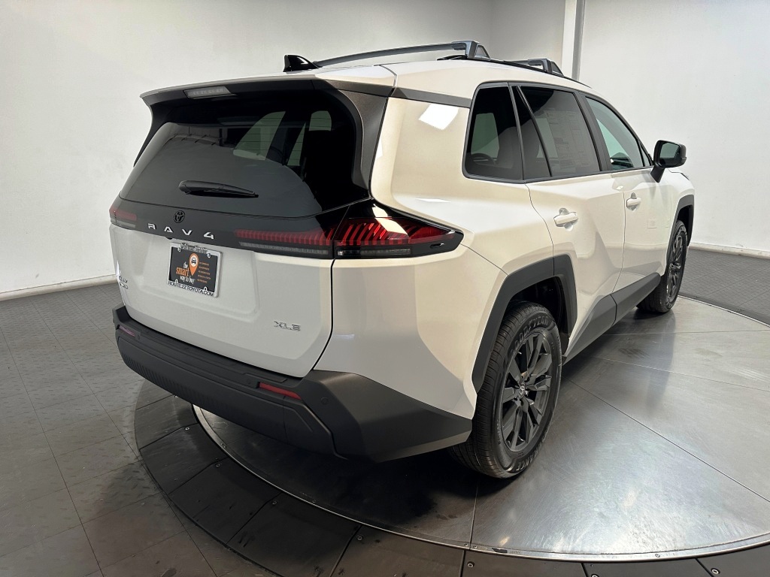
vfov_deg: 56.8
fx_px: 534
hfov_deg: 71.6
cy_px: 288
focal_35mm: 24
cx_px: 385
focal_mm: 6.86
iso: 250
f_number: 1.78
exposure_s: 1/60
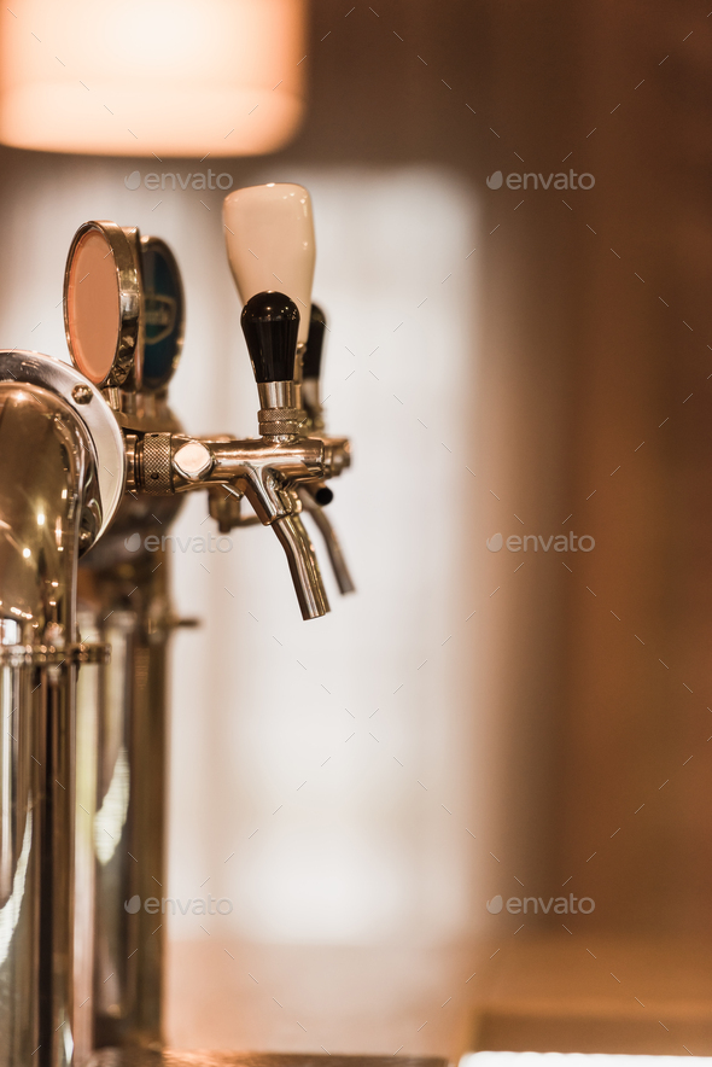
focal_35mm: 200
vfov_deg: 10.3
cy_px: 534
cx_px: 356
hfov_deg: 6.9
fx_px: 5928
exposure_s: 1/200
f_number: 2.8
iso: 500
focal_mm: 200
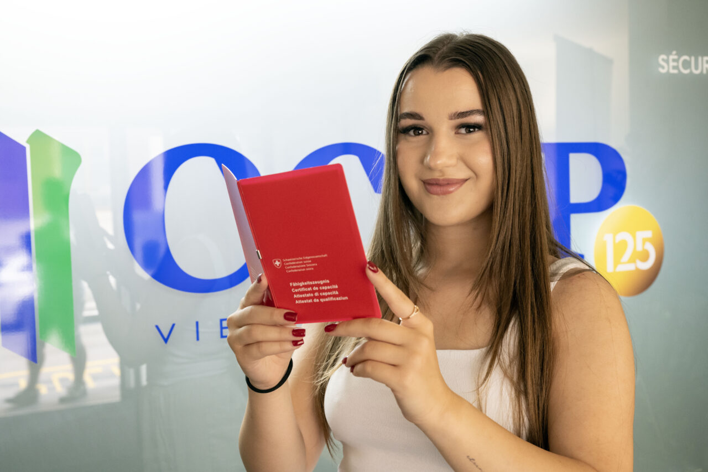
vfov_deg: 33.4
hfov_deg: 48.5
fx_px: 787
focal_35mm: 40
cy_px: 236
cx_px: 354
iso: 2000
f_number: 6.3
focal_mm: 40
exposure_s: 1/40
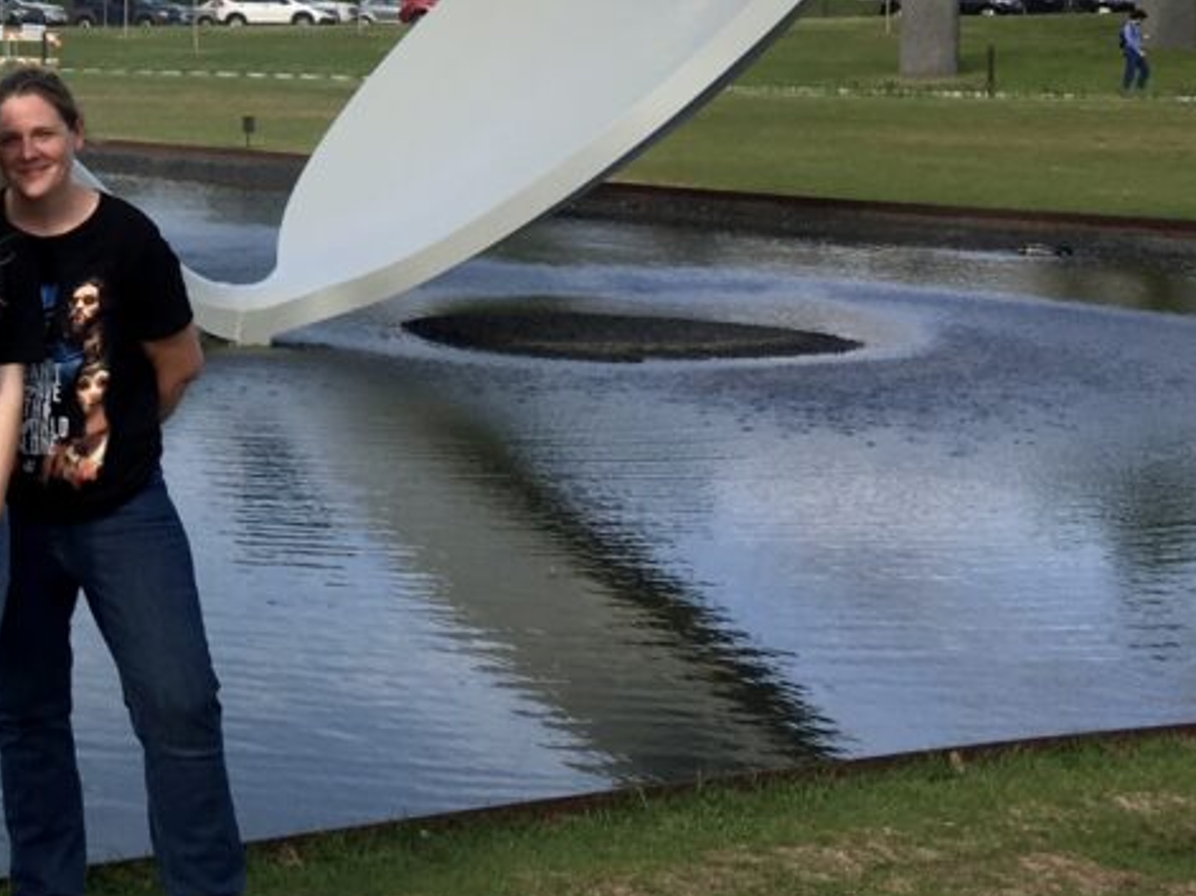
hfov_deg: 23.5
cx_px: -279
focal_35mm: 75
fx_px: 2591
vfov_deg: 18.8
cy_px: -103
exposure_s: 1/739
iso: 25
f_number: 2.2
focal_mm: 4.15
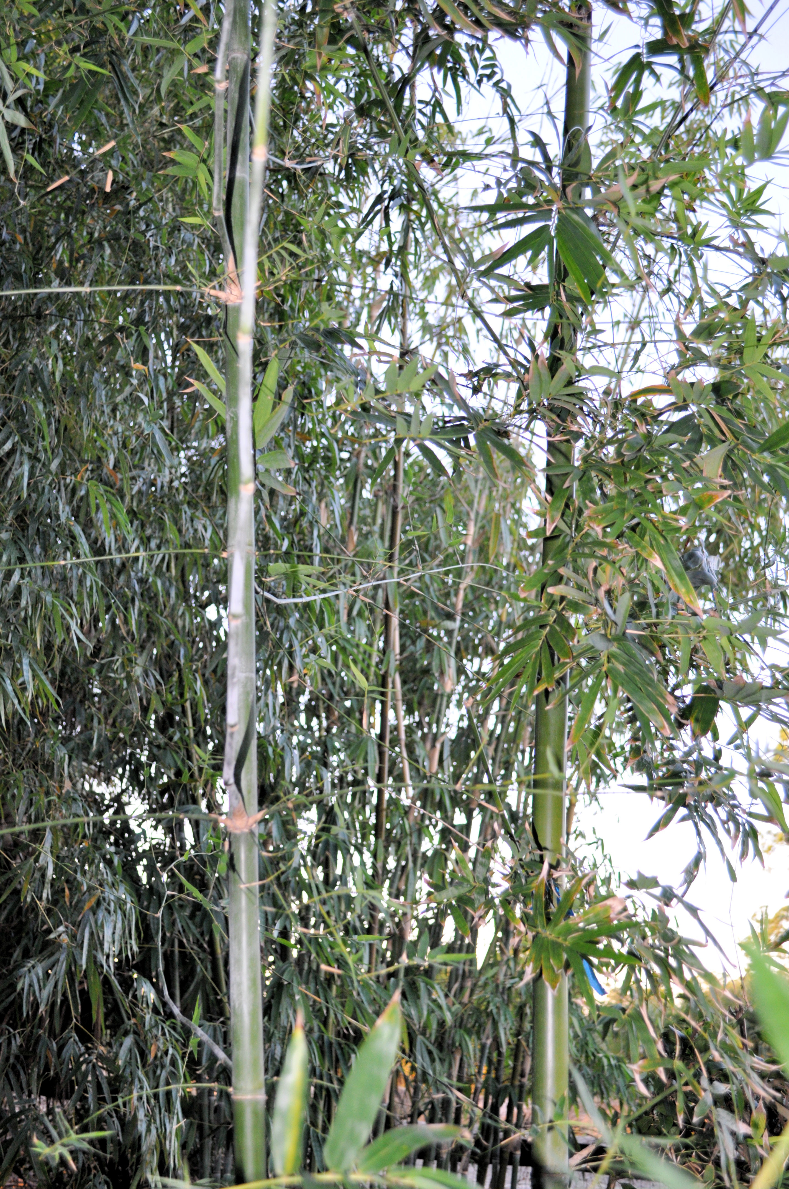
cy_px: 594
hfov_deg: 36.8
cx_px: 394
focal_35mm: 36
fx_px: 1186
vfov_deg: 53.2
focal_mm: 24
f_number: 4
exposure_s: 1/125
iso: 720
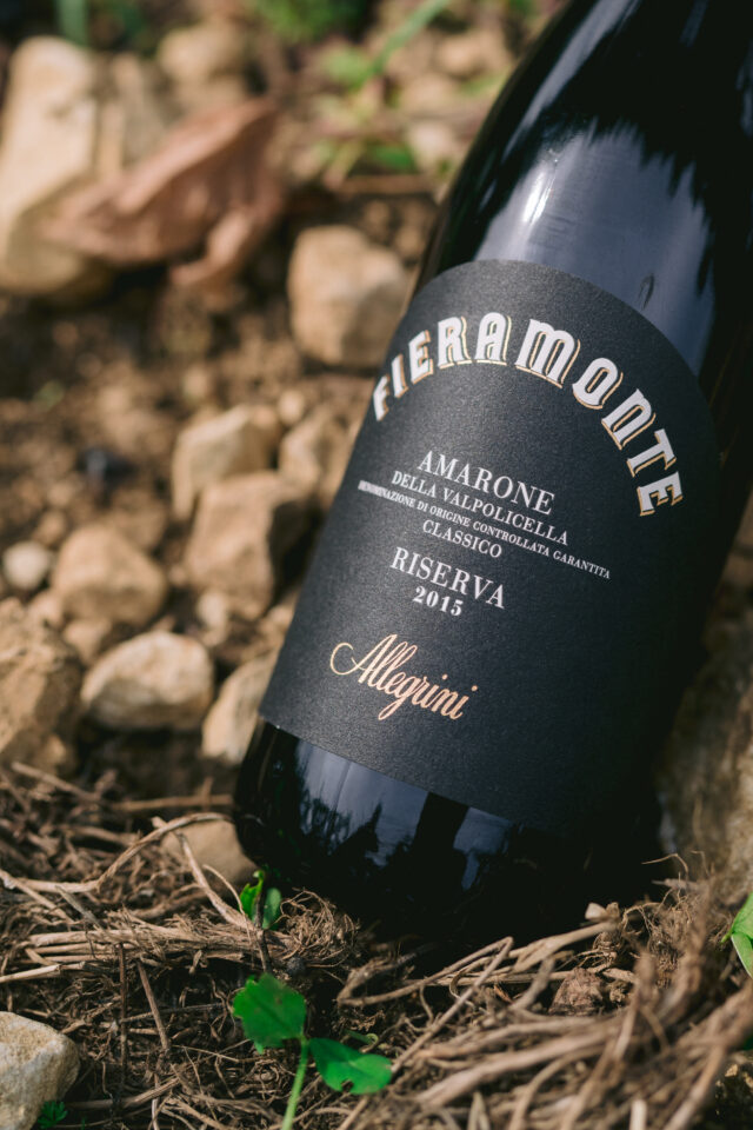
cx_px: 537
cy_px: 245
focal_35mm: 80
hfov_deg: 17.0
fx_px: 2510
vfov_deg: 25.0
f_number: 2
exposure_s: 1/5000
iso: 200
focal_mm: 50
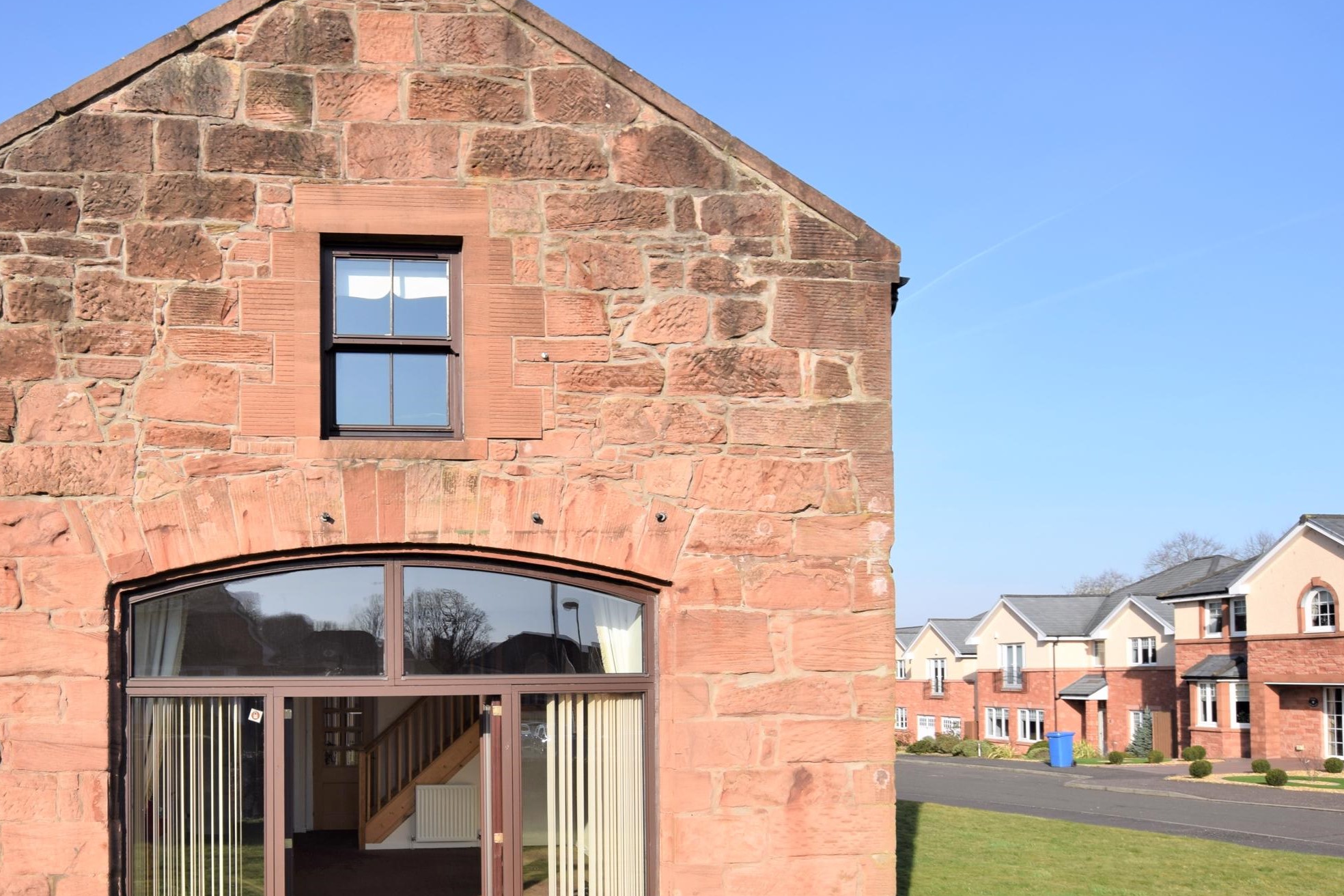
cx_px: 463
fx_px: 958
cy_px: 548
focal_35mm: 26
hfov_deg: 68.4
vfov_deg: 49.7
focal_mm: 13
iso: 100
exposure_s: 1/250
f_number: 8
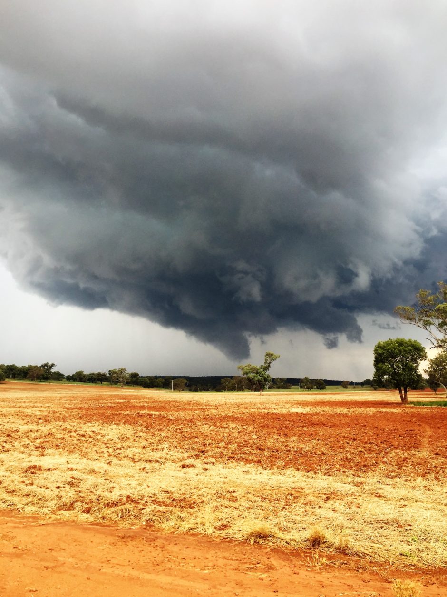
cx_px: 224
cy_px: 298
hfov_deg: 48.2
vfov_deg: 61.7
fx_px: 499
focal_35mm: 29
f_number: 2.2
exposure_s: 1/590
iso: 32
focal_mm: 4.15
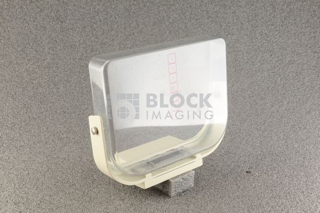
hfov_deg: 39.6
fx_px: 444
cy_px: 106
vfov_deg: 26.9
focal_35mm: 50
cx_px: 160
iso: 1600
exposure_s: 1/160
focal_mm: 50
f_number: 13
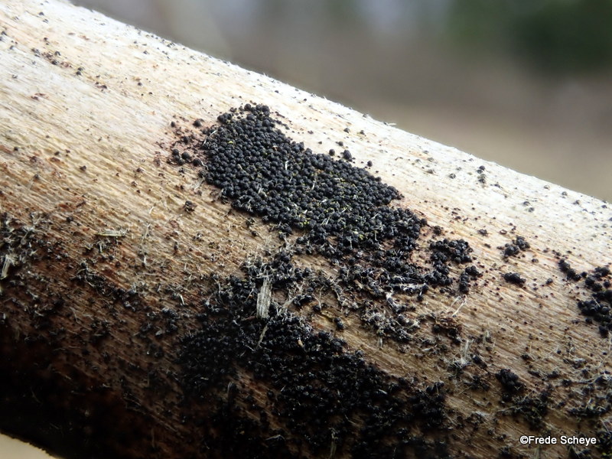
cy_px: 230
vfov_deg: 31.5
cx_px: 306
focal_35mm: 46
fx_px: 813
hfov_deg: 41.2
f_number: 4.5
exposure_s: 1/250
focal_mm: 8.41
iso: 100
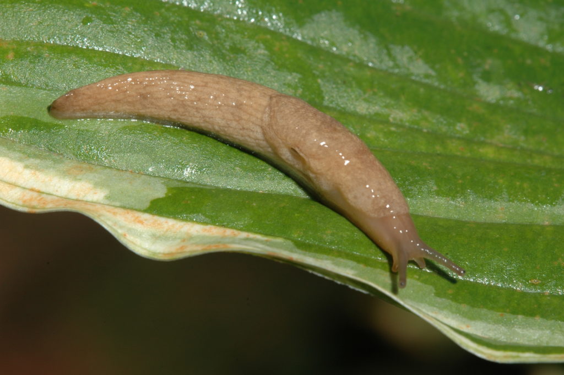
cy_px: 188
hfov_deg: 7.6
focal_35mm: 270
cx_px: 282
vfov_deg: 5.1
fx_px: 4226
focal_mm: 180
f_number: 16
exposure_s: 1/60
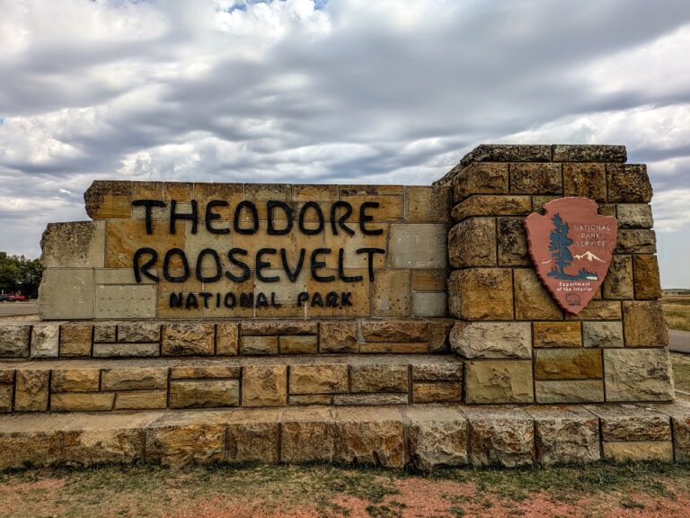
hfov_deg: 69.4
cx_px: 345
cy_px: 259
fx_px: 498
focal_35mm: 25
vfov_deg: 54.9
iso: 49
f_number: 1.89
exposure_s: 1/1869
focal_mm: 5.43
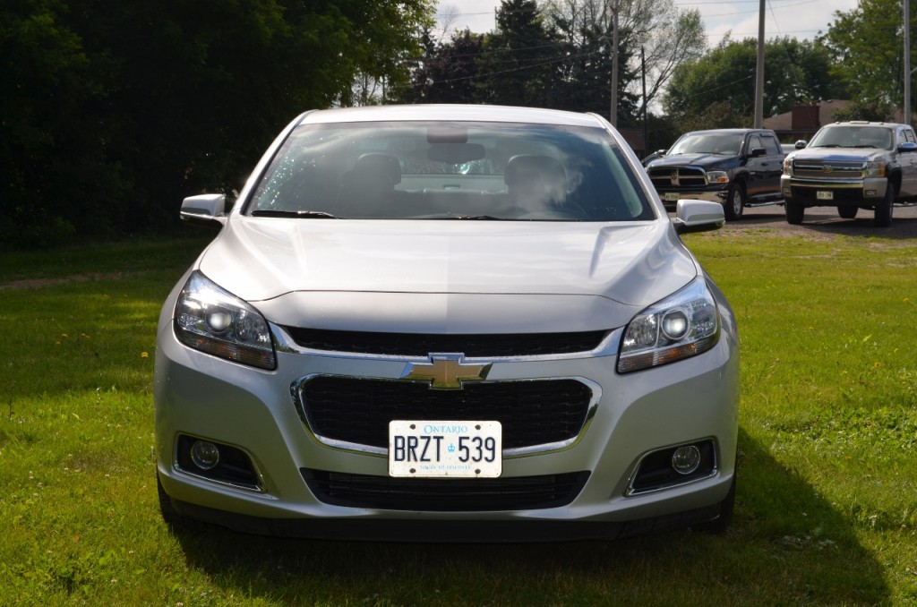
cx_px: 458
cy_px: 304
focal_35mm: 68
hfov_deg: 29.9
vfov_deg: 20.1
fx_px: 1716
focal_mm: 45
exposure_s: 1/200
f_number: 13
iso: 100
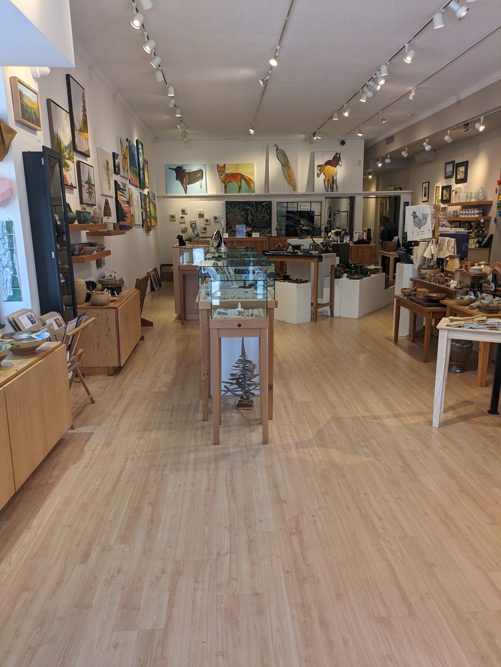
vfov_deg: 69.4
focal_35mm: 25
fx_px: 482
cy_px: 334
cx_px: 250
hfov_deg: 54.9
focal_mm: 5.43
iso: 113
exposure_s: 1/120
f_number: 1.89
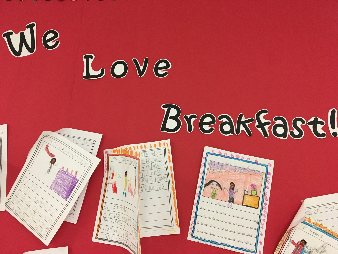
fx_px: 283
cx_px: 169
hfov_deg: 61.7
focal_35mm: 29
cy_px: 127
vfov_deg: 48.2
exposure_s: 1/30
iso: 125
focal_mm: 4.15
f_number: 2.2
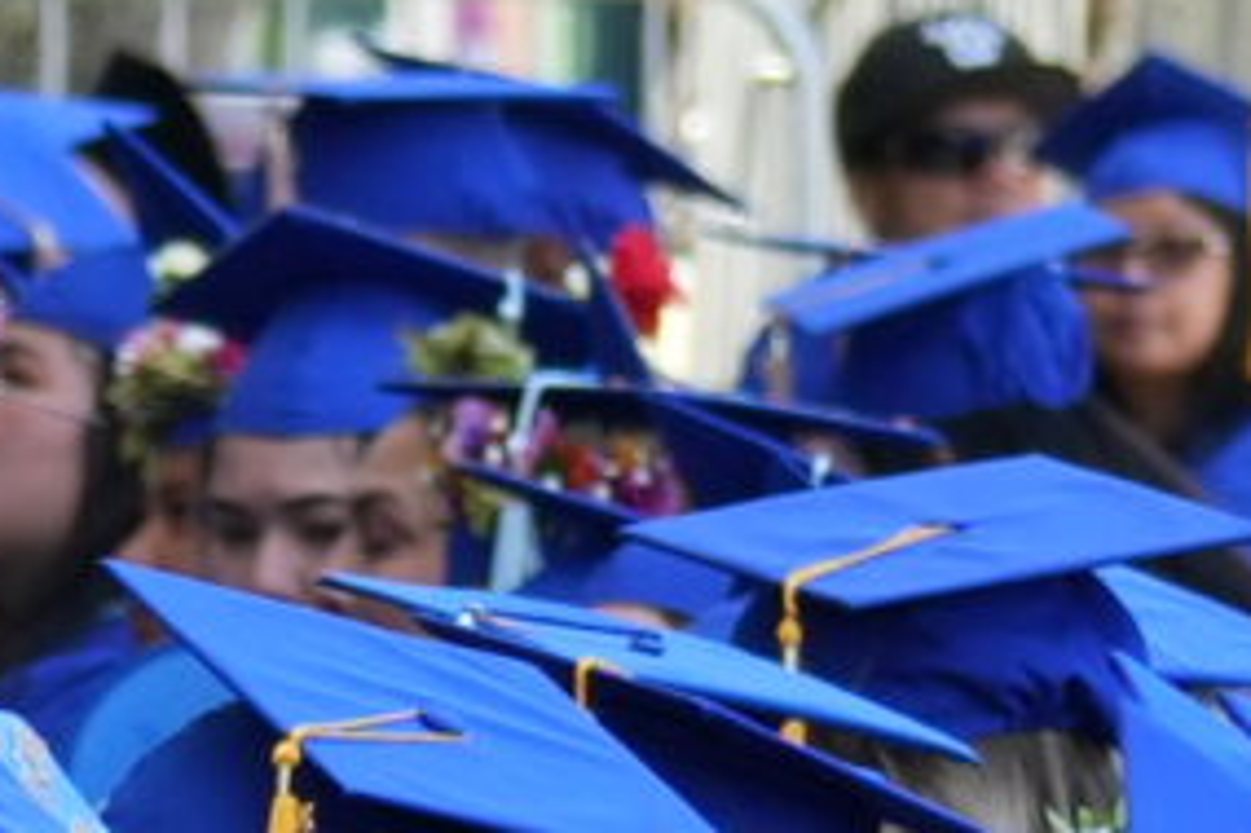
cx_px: -700
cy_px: 809
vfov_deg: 1.2
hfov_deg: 1.8
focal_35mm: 1176
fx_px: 40841
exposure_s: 1/200
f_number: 5
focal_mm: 109
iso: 200
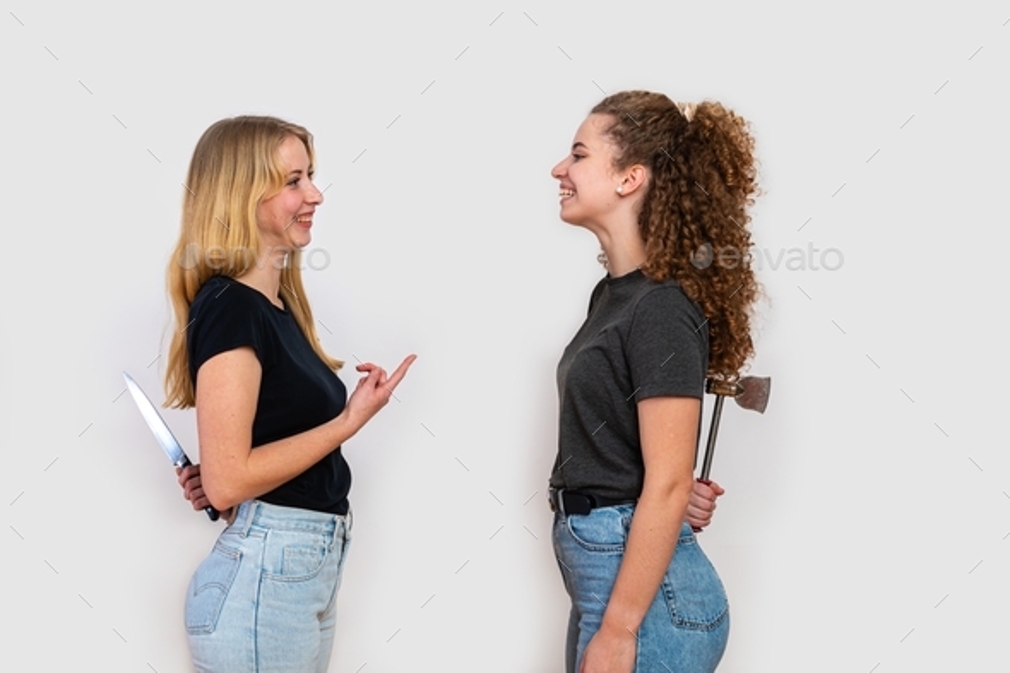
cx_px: 505
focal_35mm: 51
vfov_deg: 26.5
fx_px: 1430
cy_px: 336
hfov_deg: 38.9
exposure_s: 1/250
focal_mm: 34
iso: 50
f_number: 5
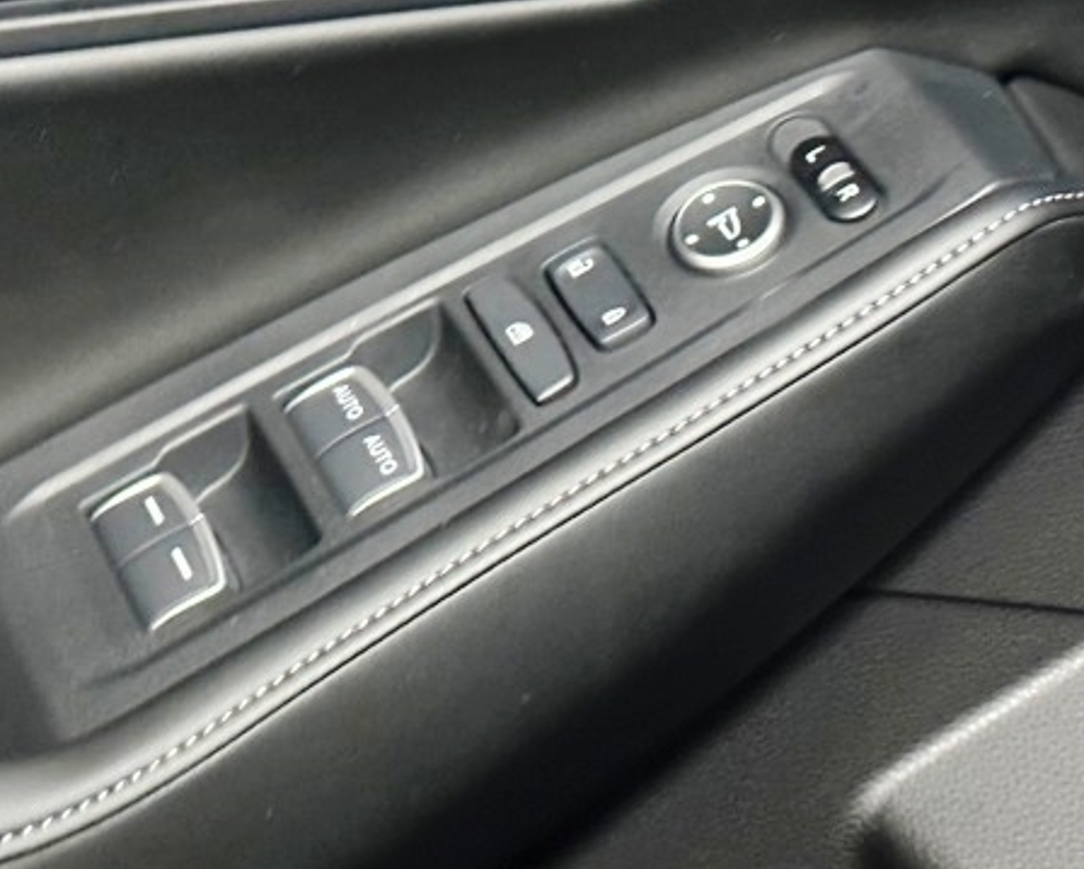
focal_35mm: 107
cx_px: 361
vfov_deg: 14.3
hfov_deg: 17.9
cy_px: 123
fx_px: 3435
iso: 500
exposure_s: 1/30
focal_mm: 6.86
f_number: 1.78
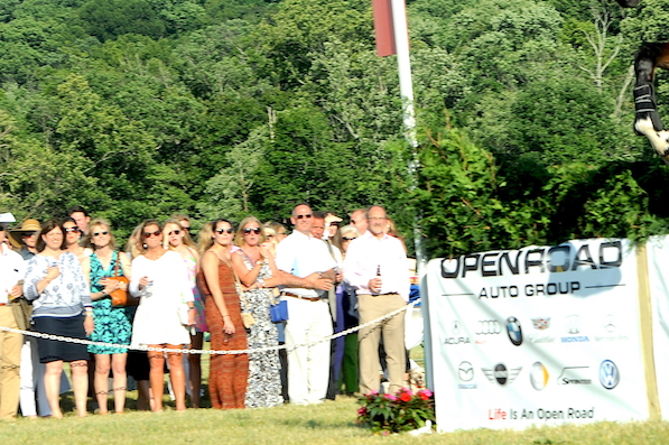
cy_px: 54
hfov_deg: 9.8
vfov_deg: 6.5
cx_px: 267
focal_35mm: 211
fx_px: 3918
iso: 400
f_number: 11
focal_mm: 105
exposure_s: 1/500
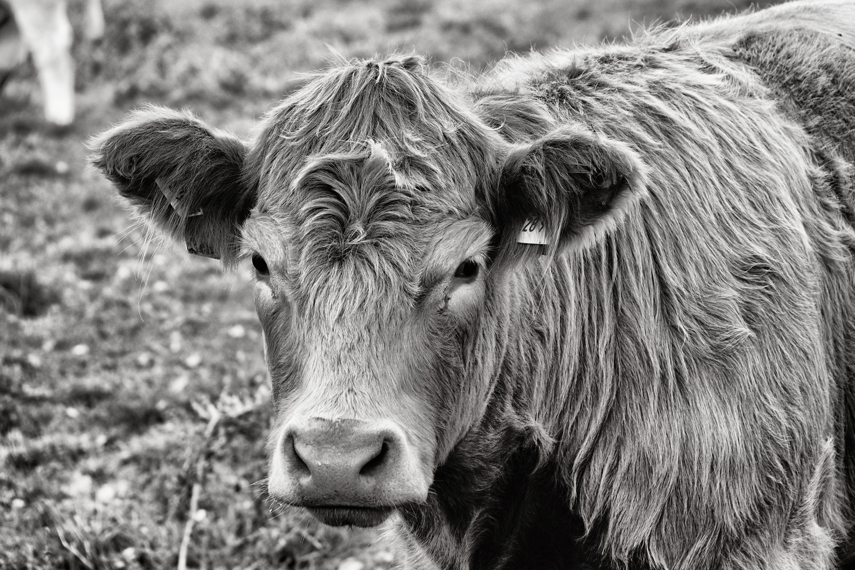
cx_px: 428
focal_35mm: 200
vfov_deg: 6.9
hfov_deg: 10.3
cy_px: 285
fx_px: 4750
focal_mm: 73.24
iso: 250
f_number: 4
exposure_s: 1/200
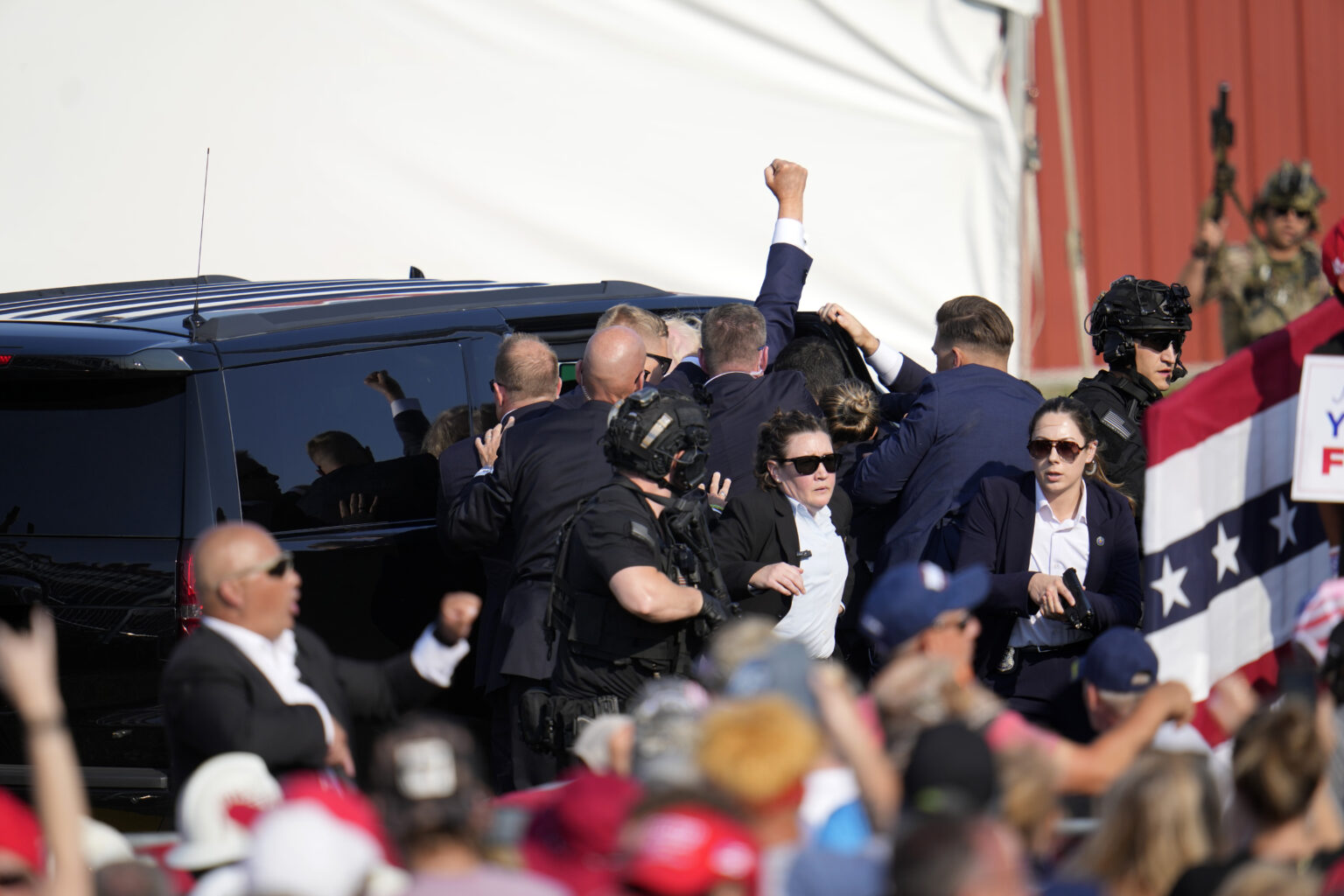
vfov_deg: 2.5
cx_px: 672
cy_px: 448
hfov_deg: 3.7
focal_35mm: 560
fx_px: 20905
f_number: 4
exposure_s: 1/2000
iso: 250
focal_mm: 560
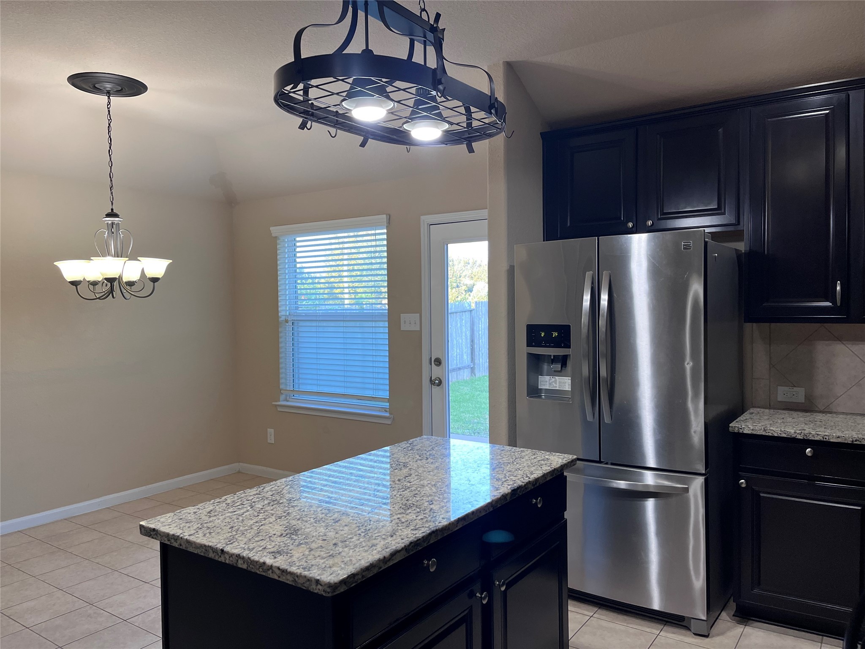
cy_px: 324
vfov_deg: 53.1
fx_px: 650
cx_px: 432
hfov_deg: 67.3
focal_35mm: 26
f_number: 1.6
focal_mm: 5.1
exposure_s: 1/120
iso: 125
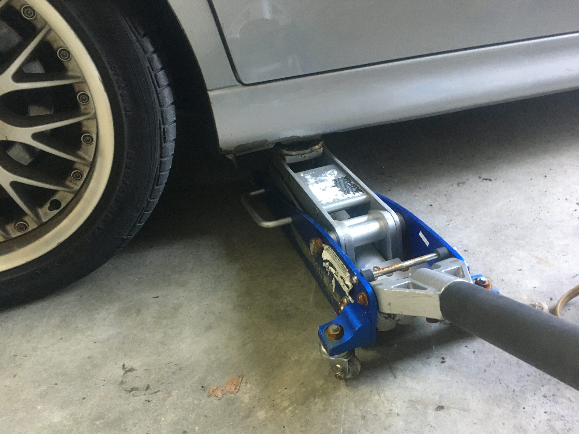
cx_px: 290
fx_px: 485
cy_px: 217
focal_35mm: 29
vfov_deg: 48.2
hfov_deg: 61.7
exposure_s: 1/17
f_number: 2.2
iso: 200
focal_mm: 4.15
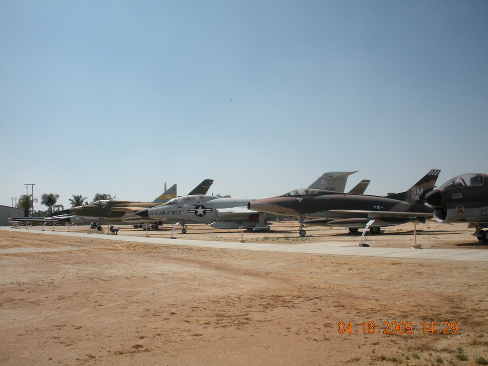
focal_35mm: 35
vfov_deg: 40.7
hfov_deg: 52.6
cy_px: 183
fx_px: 493
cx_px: 244
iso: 64
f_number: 5.6
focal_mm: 6.3
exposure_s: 1/543
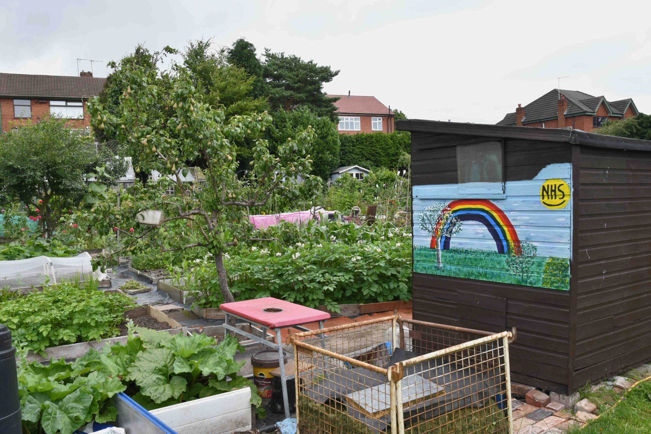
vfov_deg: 43.6
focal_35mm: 30
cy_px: 217
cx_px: 326
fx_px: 542
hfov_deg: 61.9
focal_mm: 20
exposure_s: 1/250
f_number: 7.1
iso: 400
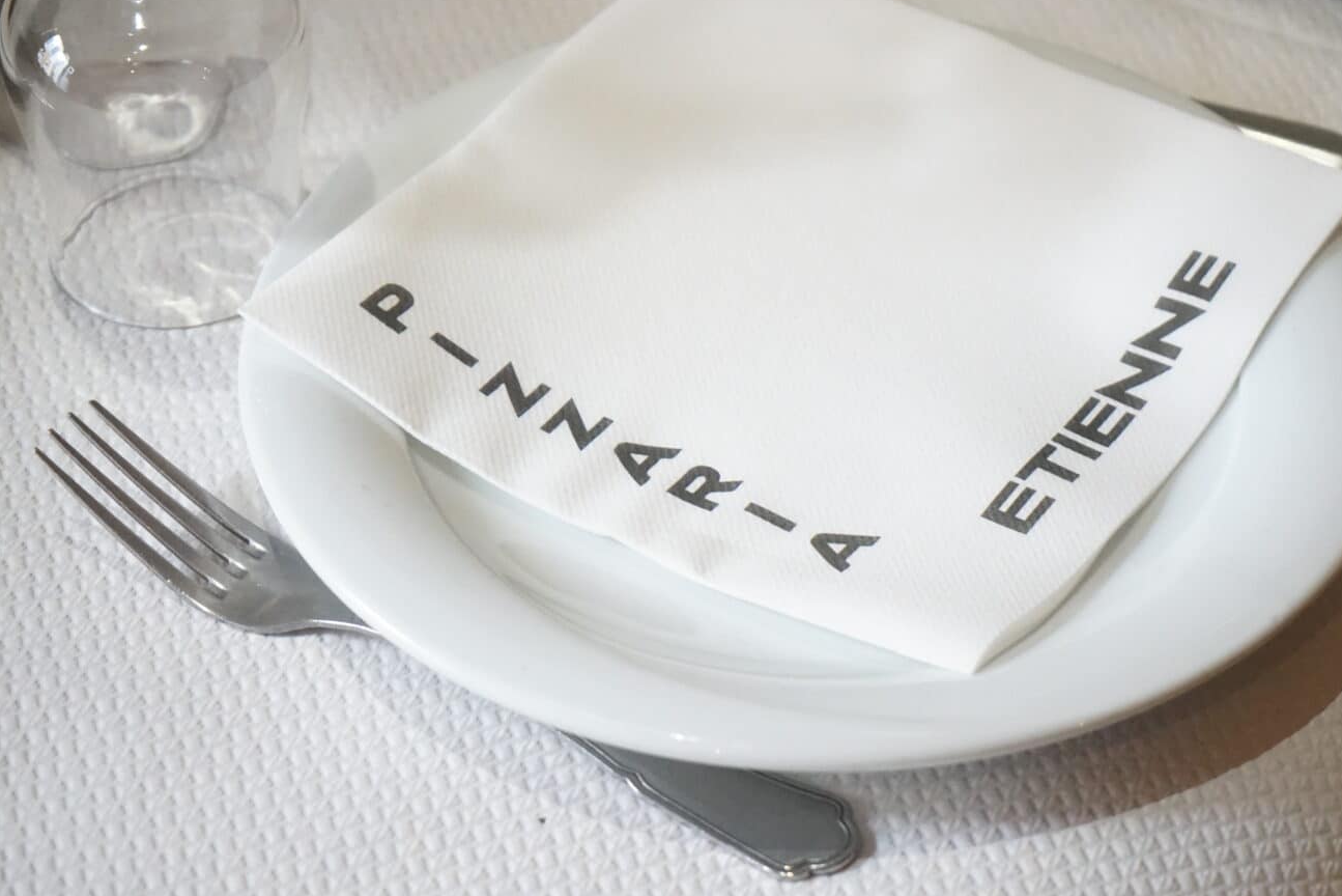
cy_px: 391
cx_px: 794
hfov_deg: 24.4
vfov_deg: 16.5
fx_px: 3095
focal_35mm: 83
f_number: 5.6
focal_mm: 70
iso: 10000
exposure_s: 1/200
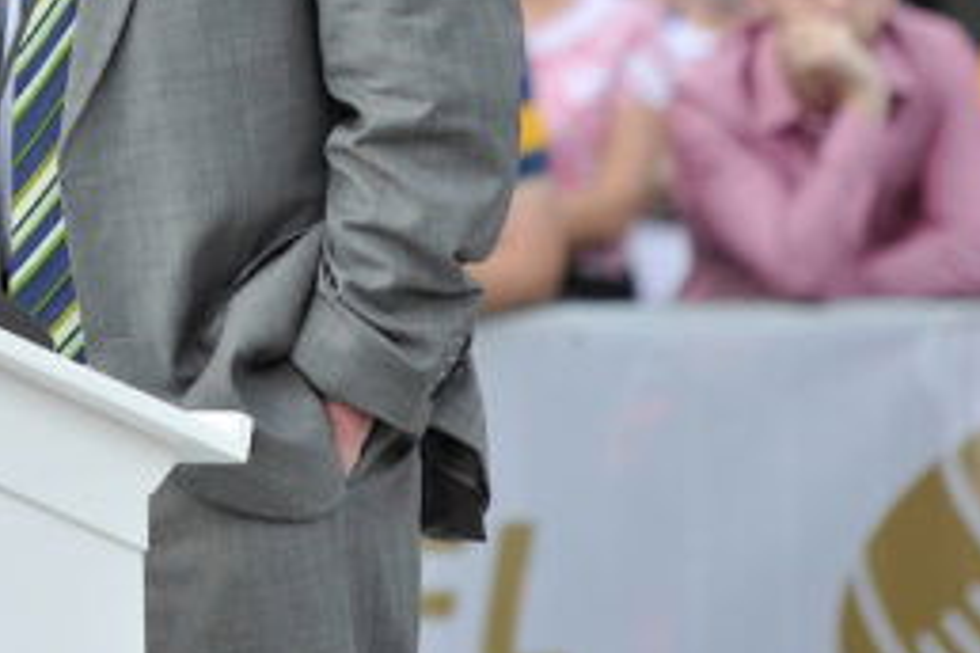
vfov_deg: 3.1
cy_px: -266
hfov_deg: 4.6
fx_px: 12167
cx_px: -198
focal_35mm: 447
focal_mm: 150
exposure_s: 1/2000
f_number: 4
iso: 400
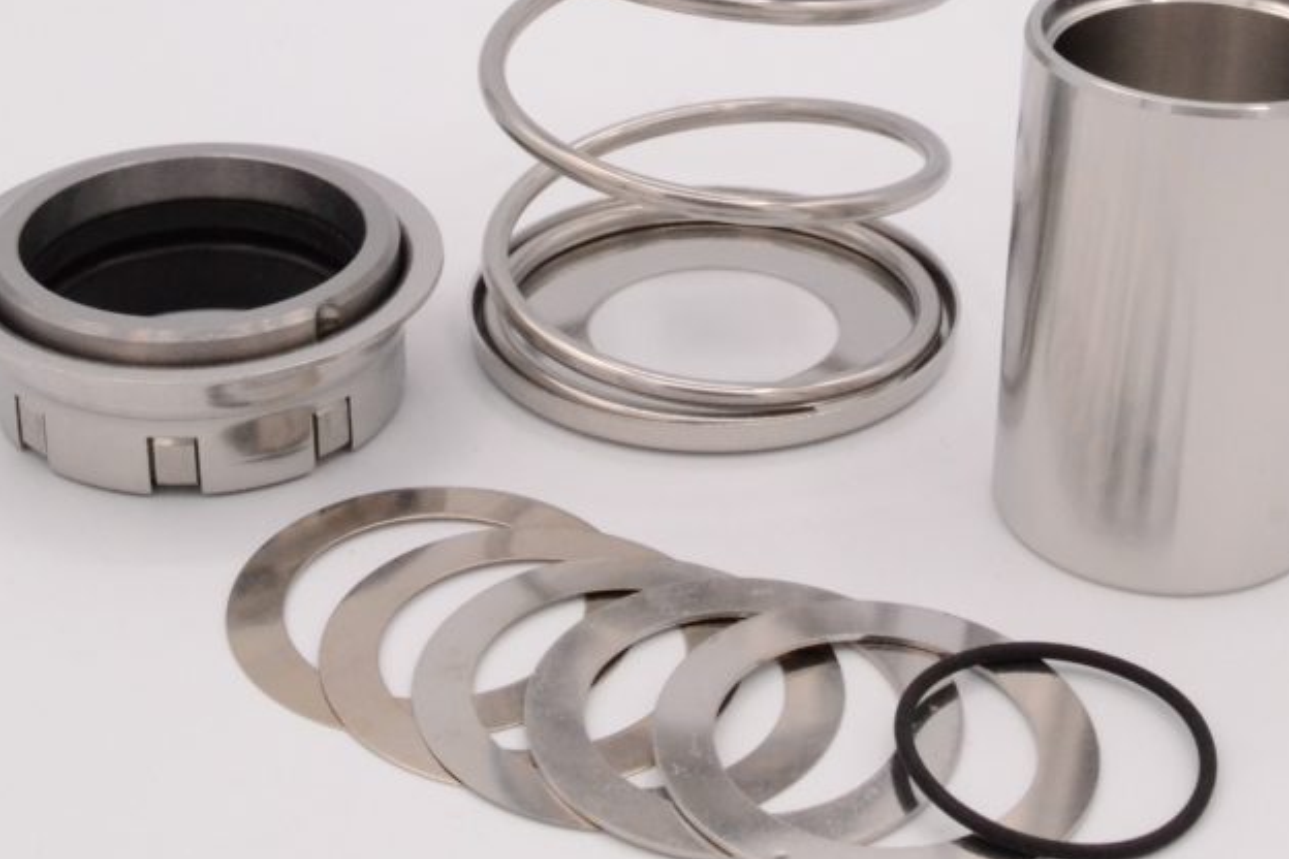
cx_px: 675
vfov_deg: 21.1
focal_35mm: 64
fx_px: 2291
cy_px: 265
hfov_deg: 31.4
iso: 3200
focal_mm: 26
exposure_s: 1/500
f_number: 11
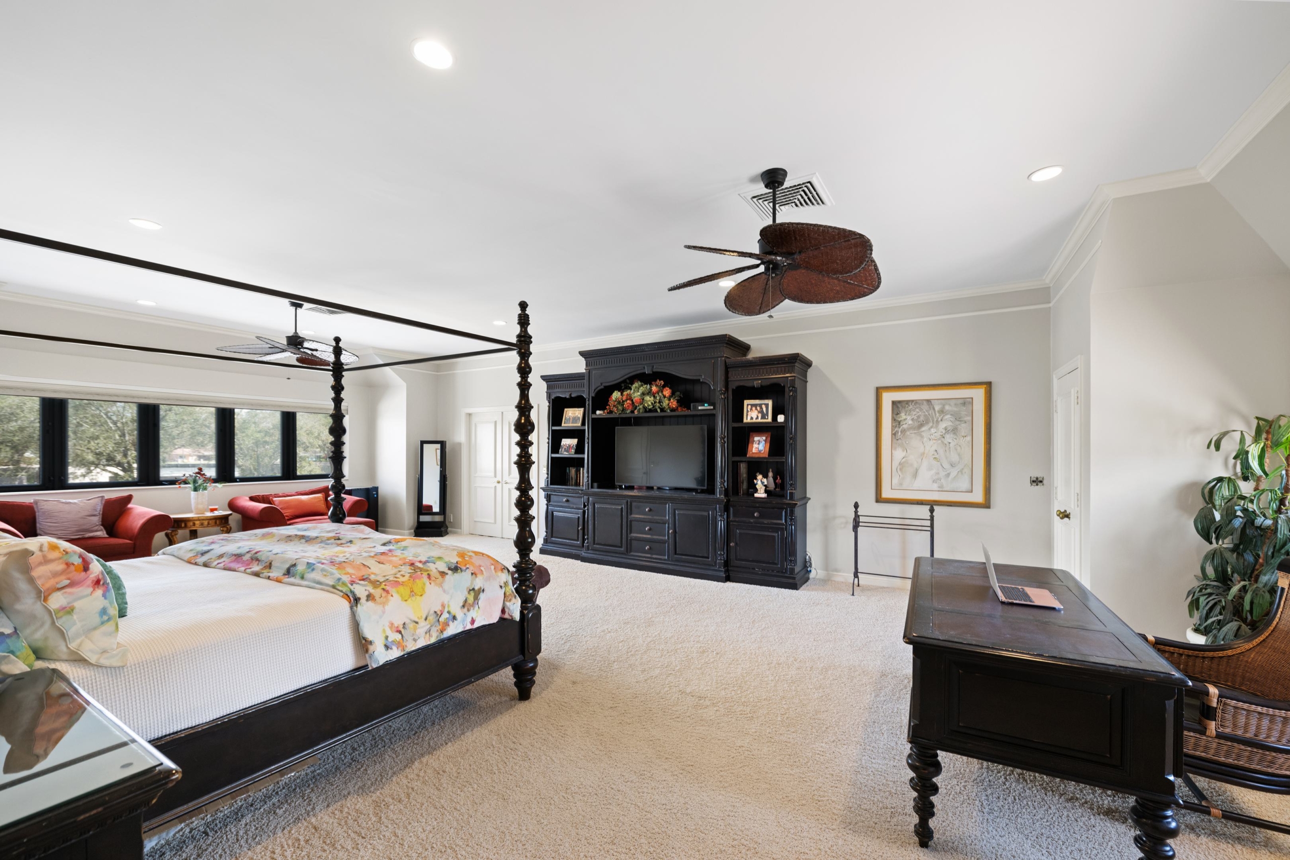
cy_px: 430
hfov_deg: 104.3
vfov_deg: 81.2
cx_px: 645
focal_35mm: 14
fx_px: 502
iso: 320
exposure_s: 1/3
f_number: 5.6
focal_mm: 14
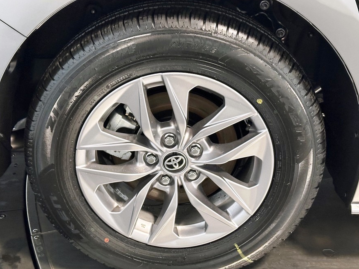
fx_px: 581
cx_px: 175
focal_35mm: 56
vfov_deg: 26.1
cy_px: 151
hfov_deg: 34.4
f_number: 1.78
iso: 640
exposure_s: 1/30
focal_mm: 6.86
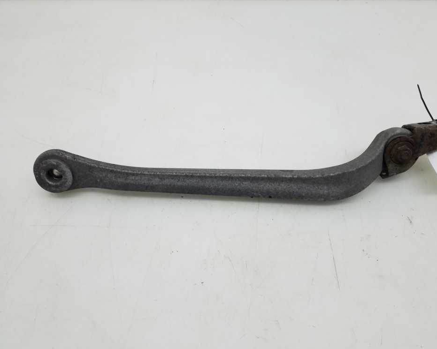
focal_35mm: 29
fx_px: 375
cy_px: 178
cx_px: 232
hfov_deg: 60.4
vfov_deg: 49.9
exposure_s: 1/50
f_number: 1.9
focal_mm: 3.6
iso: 80
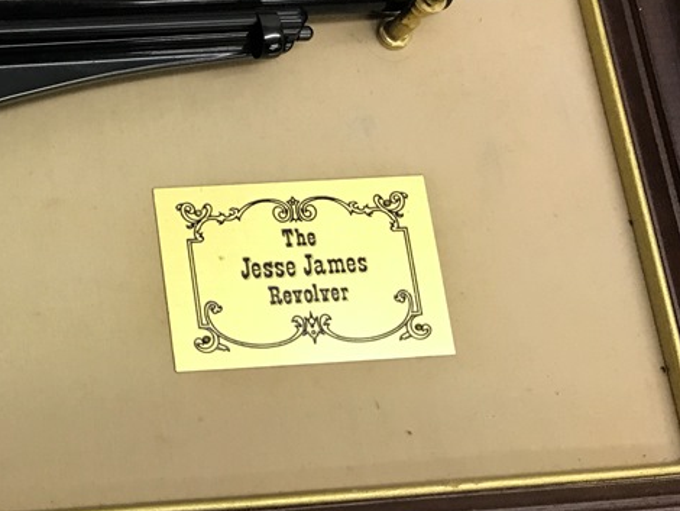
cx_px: -36
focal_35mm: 61
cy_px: 142
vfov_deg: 23.8
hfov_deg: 29.1
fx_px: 1199
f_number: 1.8
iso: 40
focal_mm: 3.99
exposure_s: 1/25
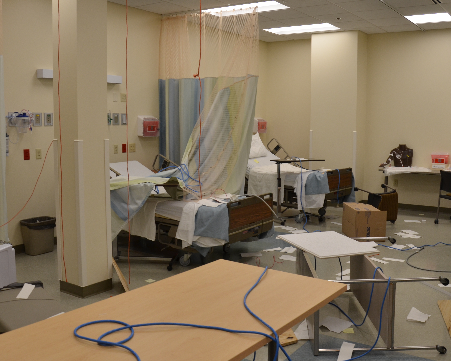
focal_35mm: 36
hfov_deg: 50.3
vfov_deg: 41.1
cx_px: 239
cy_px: 161
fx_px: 480
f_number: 5.6
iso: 400
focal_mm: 18
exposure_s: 1/125
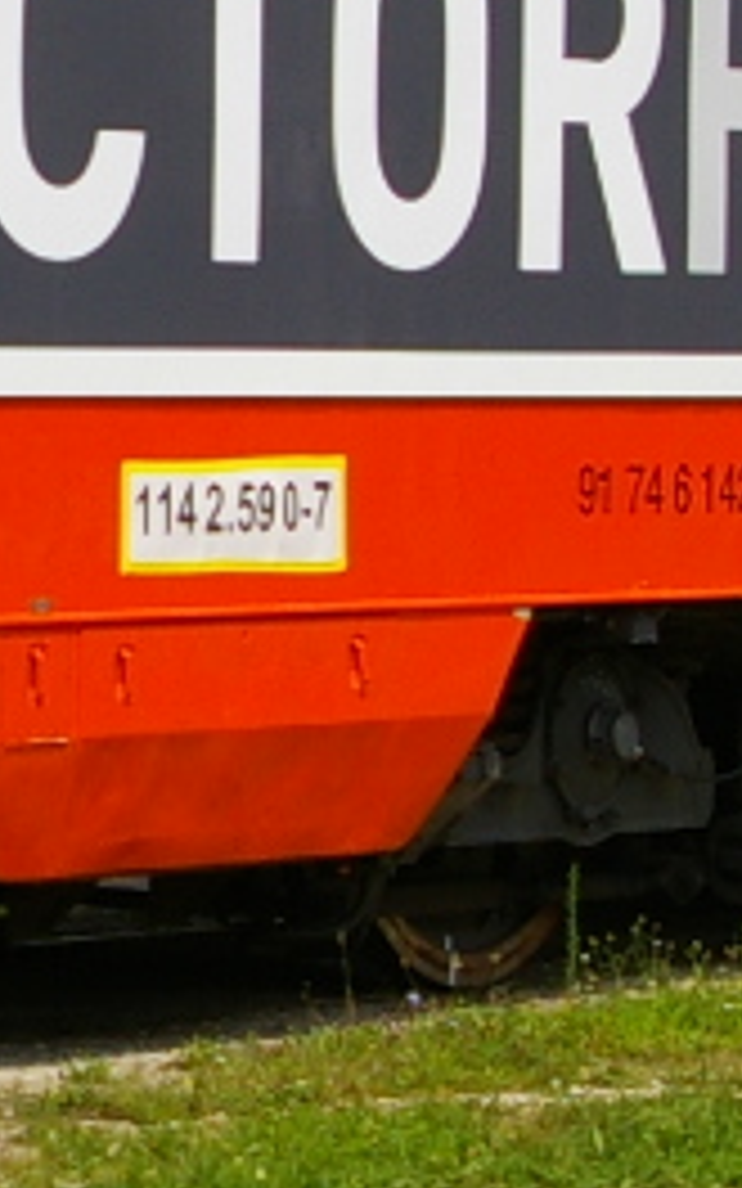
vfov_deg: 8.4
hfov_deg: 5.2
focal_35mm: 249
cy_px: 220
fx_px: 8056
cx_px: -562
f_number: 11
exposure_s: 1/250
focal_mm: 28
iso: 200
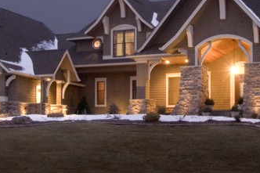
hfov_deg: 30.9
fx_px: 469
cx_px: 148
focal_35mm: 65
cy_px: 42
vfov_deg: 20.7
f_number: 20
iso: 200
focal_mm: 24
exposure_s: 13
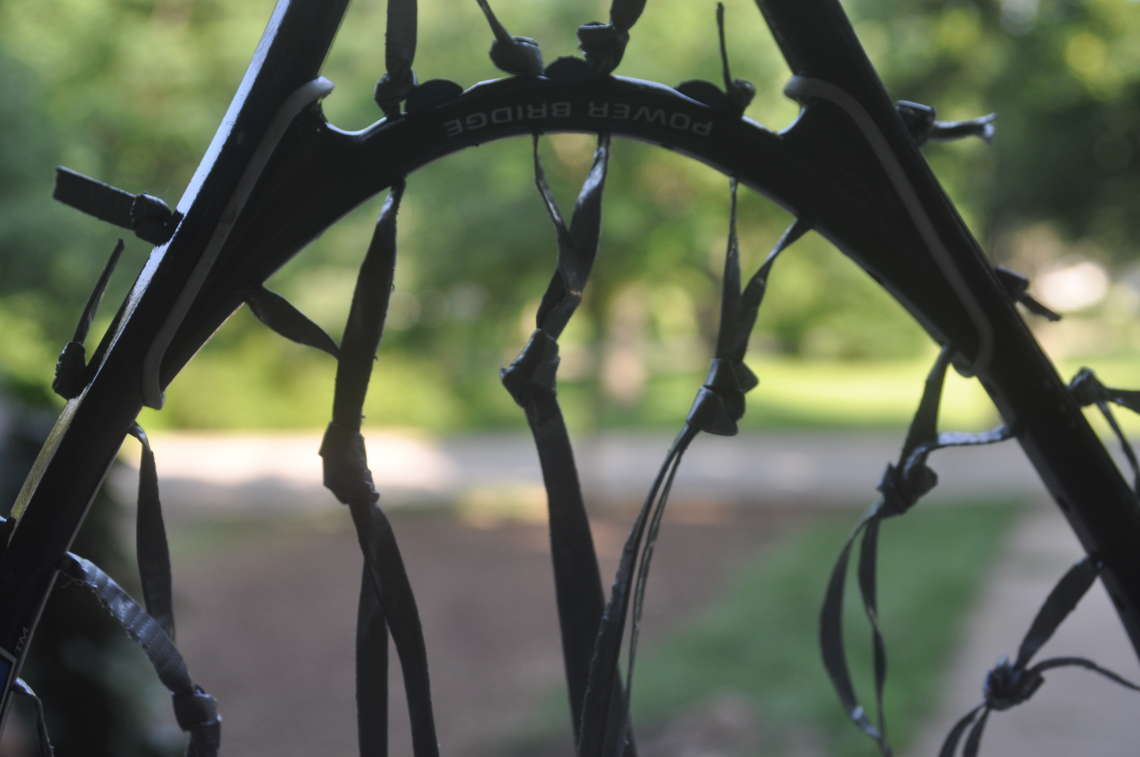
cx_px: 570
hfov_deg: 33.4
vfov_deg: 22.6
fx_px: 1898
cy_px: 378
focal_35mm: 60
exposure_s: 1/125
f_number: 5.6
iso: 280
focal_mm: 40
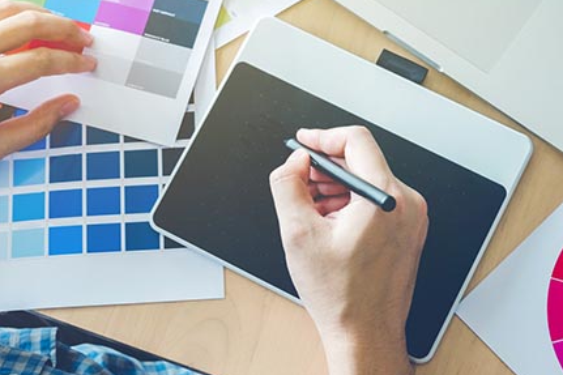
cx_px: 281
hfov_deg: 21.2
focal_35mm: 96
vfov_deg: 14.2
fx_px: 1501
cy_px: 97
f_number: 3.6
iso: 200
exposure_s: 1/50
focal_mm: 31.5
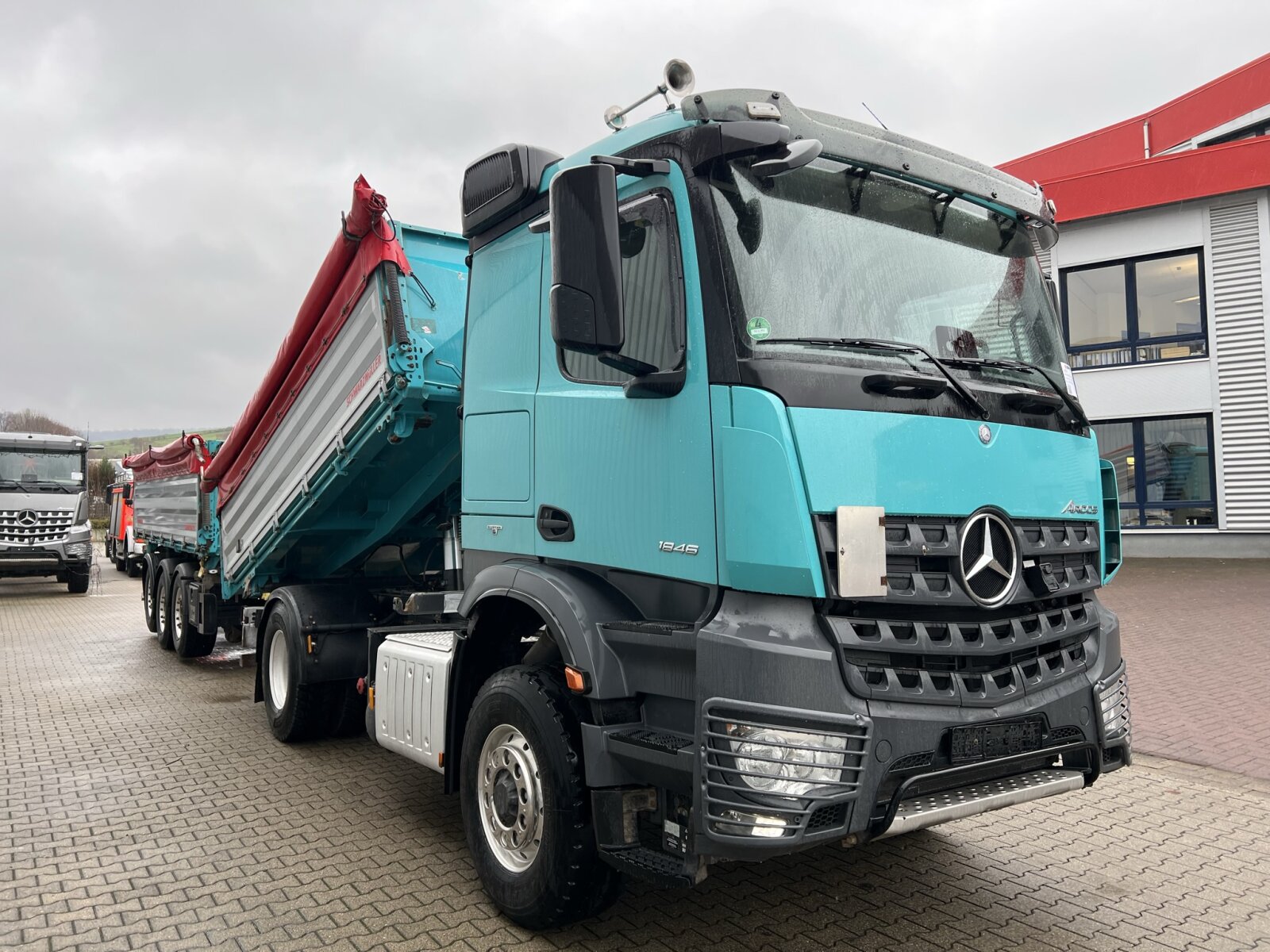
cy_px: 476
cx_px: 635
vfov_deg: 53.1
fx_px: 954
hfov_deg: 67.3
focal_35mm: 26
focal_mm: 5.7
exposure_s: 1/172
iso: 40
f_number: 1.5
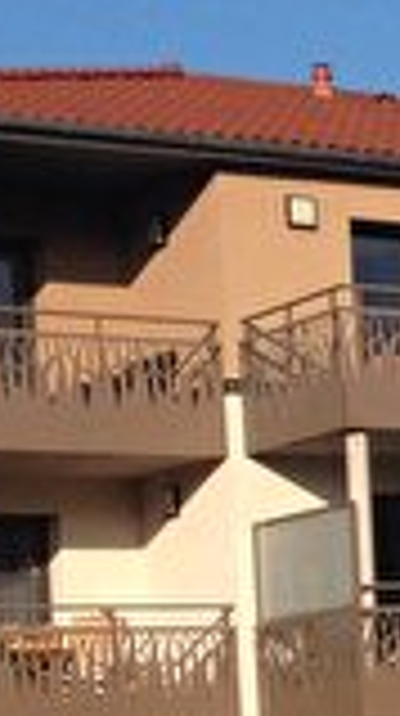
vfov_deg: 12.7
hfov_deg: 6.8
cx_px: 1002
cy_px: 673
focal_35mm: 168
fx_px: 3180
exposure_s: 1/1905
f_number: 2.4
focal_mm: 4.28
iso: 50
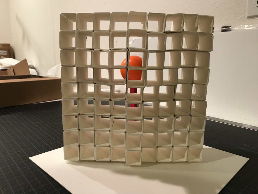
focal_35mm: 28
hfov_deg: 63.4
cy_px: 97
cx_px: 129
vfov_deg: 49.7
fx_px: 209
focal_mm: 3.99
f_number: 1.8
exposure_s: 1/15
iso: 50
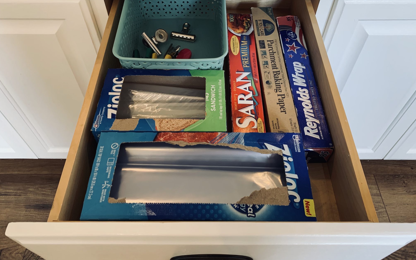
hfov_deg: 66.5
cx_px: 209
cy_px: 123
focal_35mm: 28
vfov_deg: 44.5
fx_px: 317
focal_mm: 4.25
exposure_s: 1/60
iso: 200
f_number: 1.8
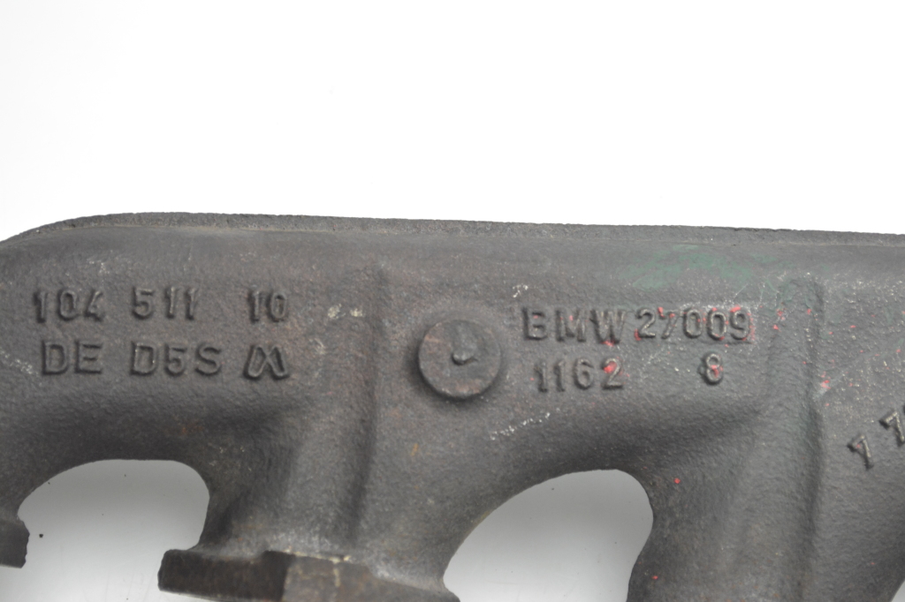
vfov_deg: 16.5
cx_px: 452
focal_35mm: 82
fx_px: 2073
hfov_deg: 24.6
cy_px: 301
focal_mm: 55
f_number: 7.1
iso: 2500
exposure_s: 1/200
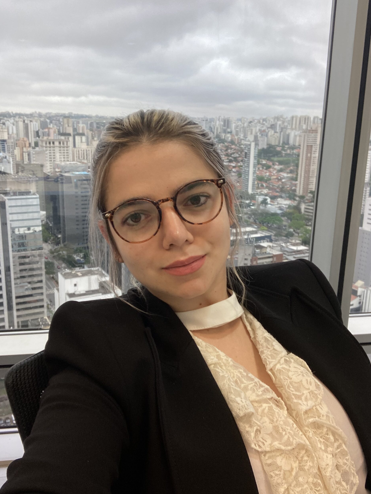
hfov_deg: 42.9
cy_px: 244
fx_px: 472
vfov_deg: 55.4
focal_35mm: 33
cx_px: 184
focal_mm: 2.87
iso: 40
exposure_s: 1/60
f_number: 2.2
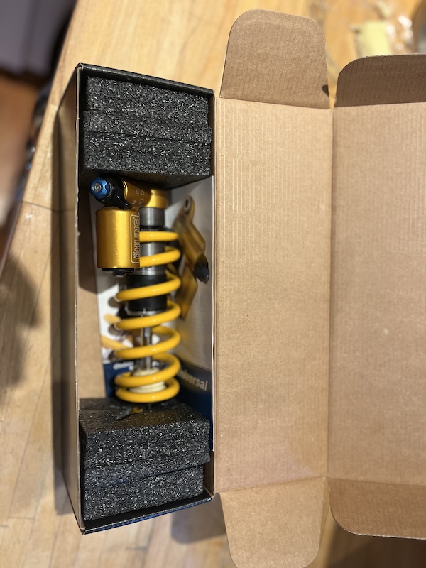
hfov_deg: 53.1
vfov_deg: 67.3
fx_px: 427
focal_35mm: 26
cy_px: 284
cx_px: 213
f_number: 1.6
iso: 200
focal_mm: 5.1
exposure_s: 1/60
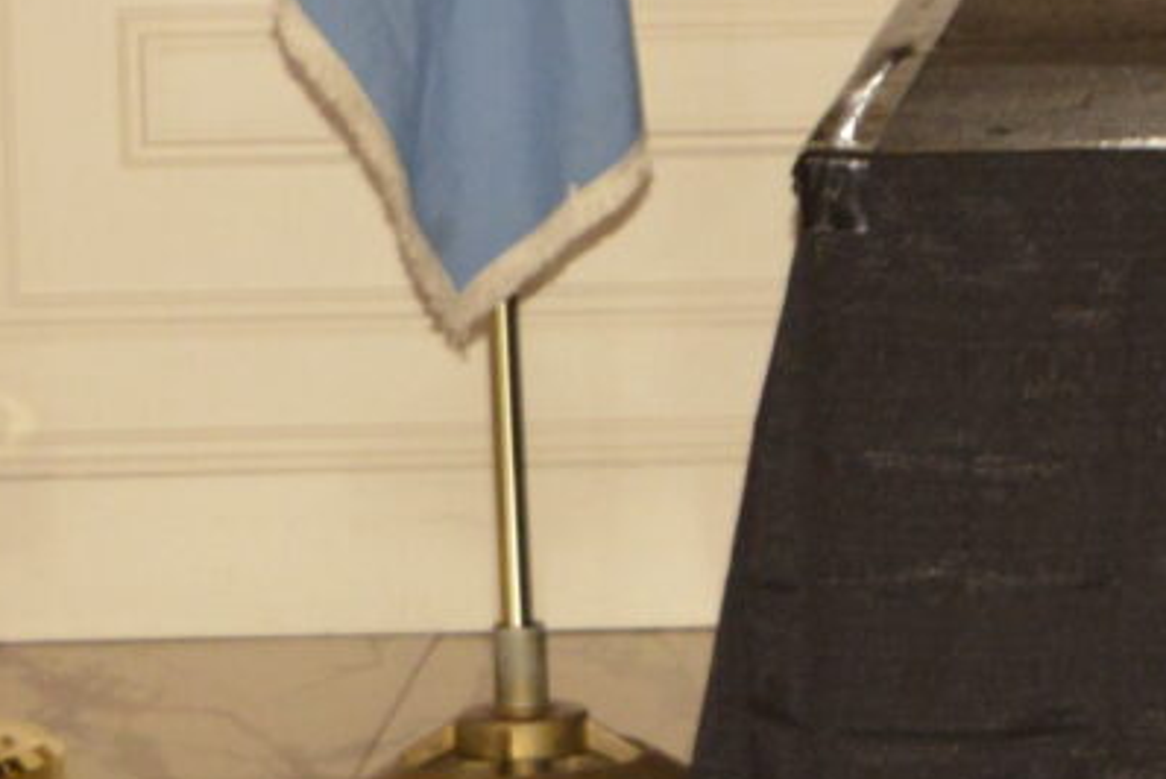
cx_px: 1567
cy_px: -1223
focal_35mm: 373
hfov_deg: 5.5
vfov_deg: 3.6
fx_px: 12089
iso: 2500
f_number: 5.6
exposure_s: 1/125
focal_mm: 58
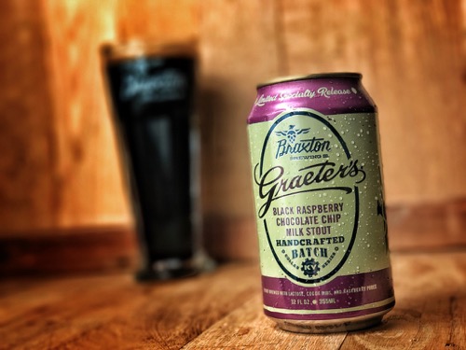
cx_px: 233
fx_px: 767
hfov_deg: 33.8
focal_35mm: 57
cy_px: 175
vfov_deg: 25.7
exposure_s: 1/60
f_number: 2.8
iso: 32
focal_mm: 6.6
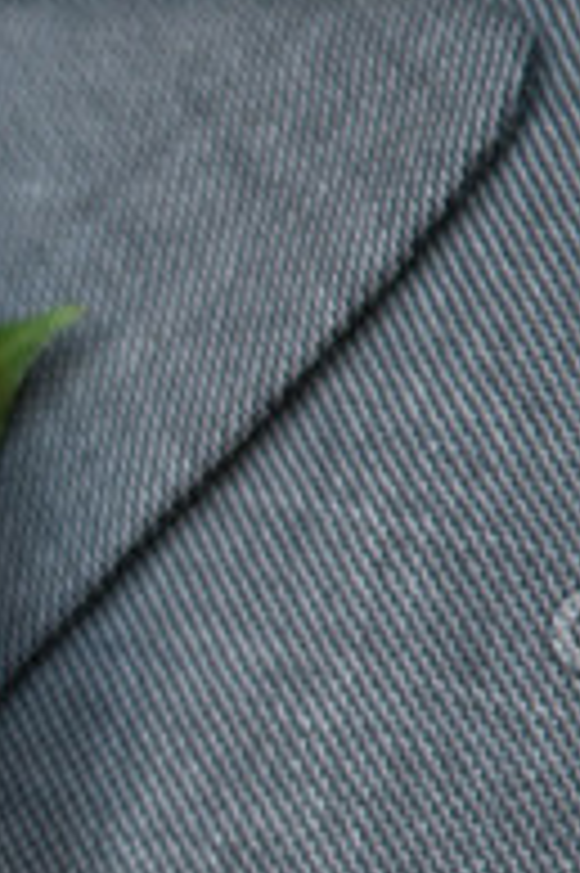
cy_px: 628
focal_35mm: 369
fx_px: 8933
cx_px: -645
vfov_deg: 5.6
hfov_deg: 3.7
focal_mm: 70
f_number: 2.8
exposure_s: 1/80
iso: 220
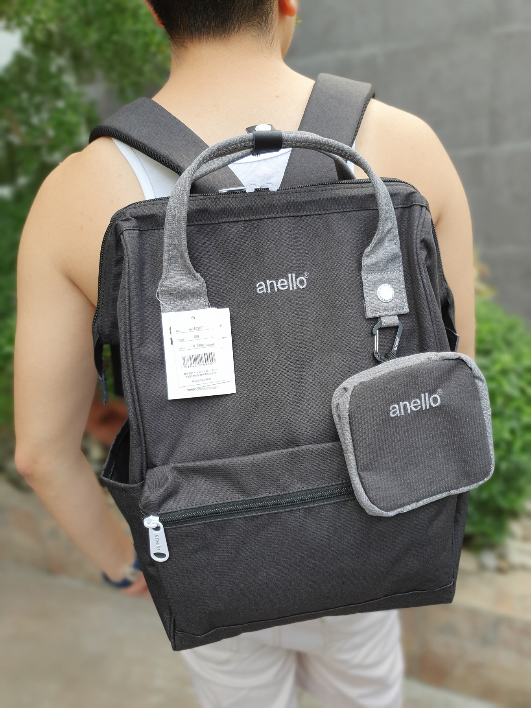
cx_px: 266
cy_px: 354
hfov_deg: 53.1
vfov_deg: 67.3
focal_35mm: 26
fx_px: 532
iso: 50
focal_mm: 4.32
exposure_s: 1/271
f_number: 1.5
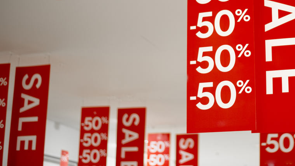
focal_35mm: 83
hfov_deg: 25.3
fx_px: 649
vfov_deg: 14.4
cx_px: 227
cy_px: 25
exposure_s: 1/200
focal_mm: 50
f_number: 1.8
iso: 400
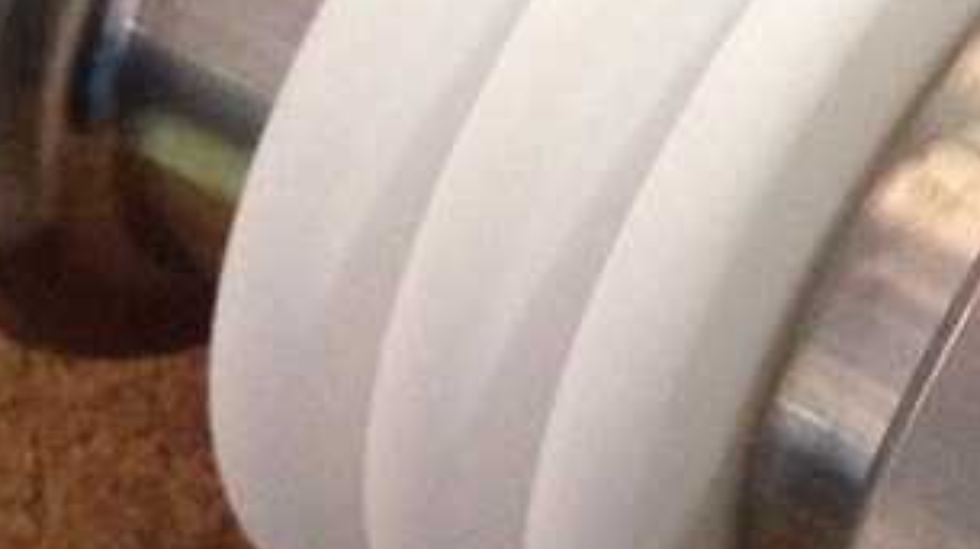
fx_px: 3921
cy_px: -498
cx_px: 1764
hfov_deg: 12.9
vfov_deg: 7.7
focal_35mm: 151
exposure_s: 1/20
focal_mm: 4.12
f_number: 2.4
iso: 250
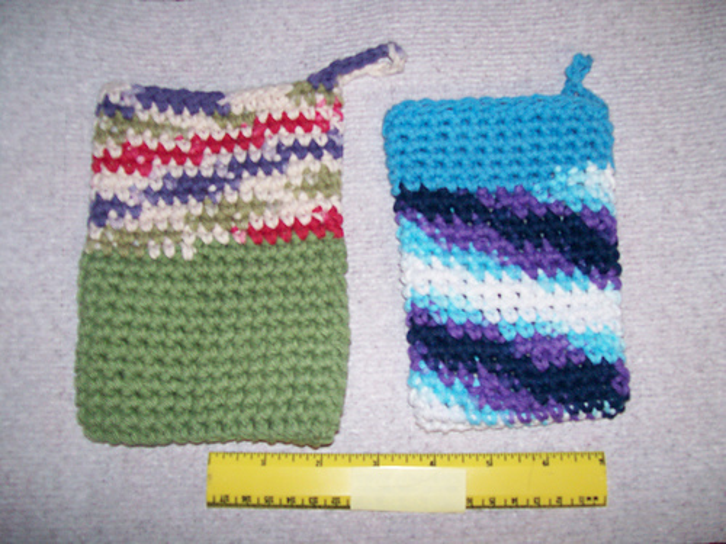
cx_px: 363
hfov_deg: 51.4
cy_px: 272
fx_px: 755
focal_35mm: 36
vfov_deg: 39.7
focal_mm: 6
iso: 140
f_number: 2.7
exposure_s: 1/64
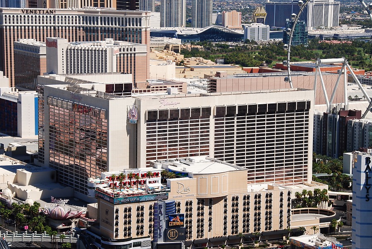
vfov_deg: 13.1
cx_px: 186
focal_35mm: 105
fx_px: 1087
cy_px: 124
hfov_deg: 19.4
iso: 100
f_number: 10
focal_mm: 70
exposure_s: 1/320
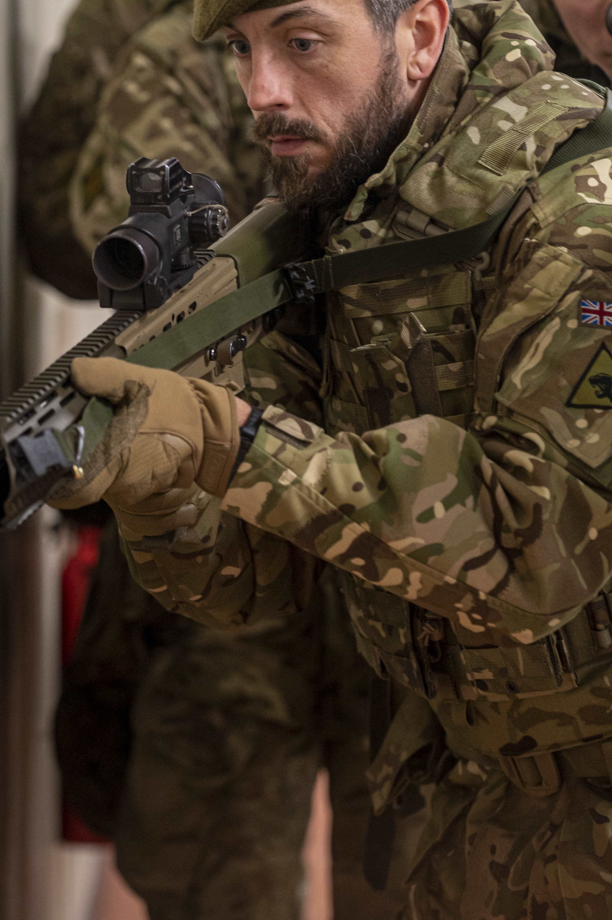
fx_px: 4750
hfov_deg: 7.4
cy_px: 287
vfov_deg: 11.0
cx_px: 406
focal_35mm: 186
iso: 2000
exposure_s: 1/80
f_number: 2.8
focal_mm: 122
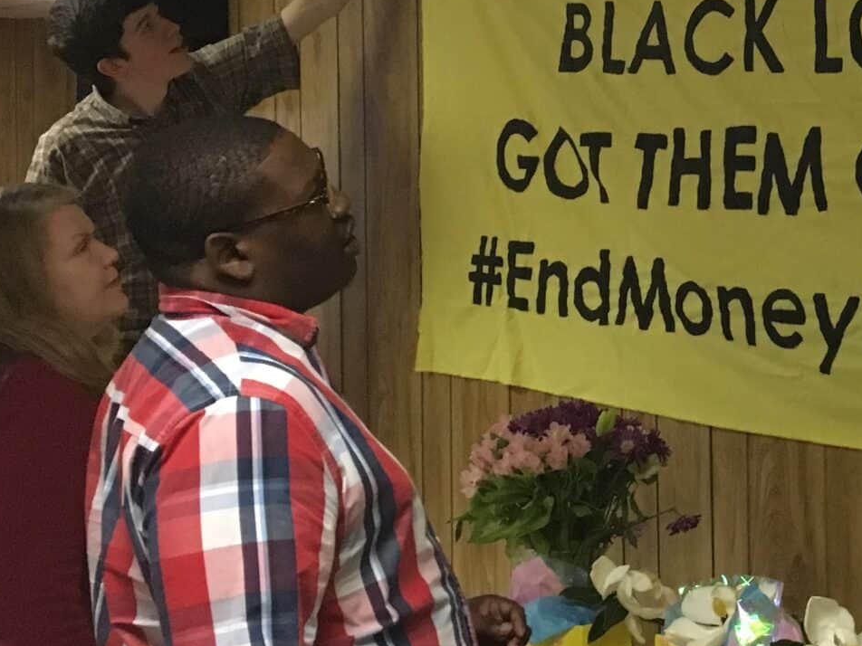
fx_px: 1942
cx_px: 1030
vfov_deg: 18.8
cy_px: 147
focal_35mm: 78
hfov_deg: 23.0
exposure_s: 1/30
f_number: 2.2
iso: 200
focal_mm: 4.15
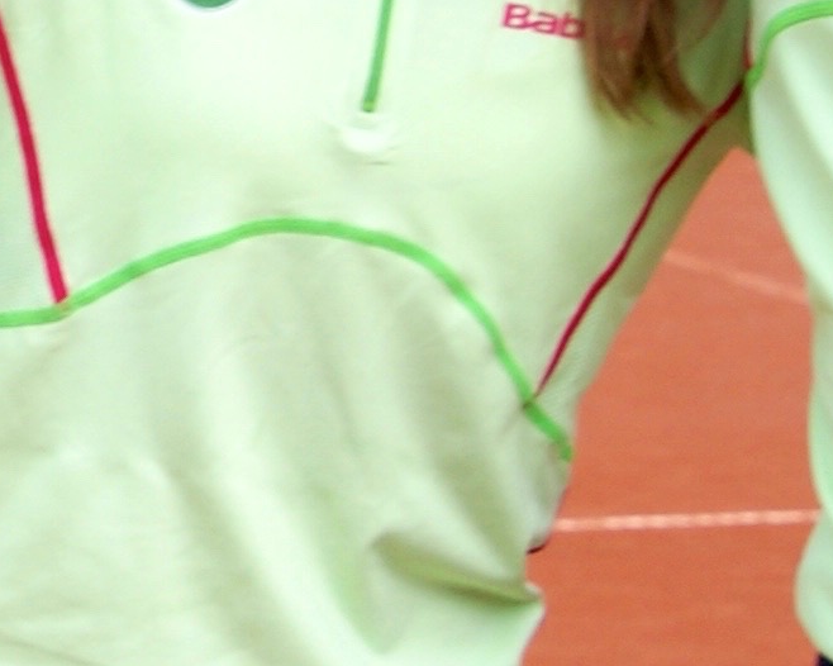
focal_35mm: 249
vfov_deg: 6.2
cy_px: -224
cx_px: -609
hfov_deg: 7.6
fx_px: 6137
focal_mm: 30
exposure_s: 1/200
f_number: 6.3
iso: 100
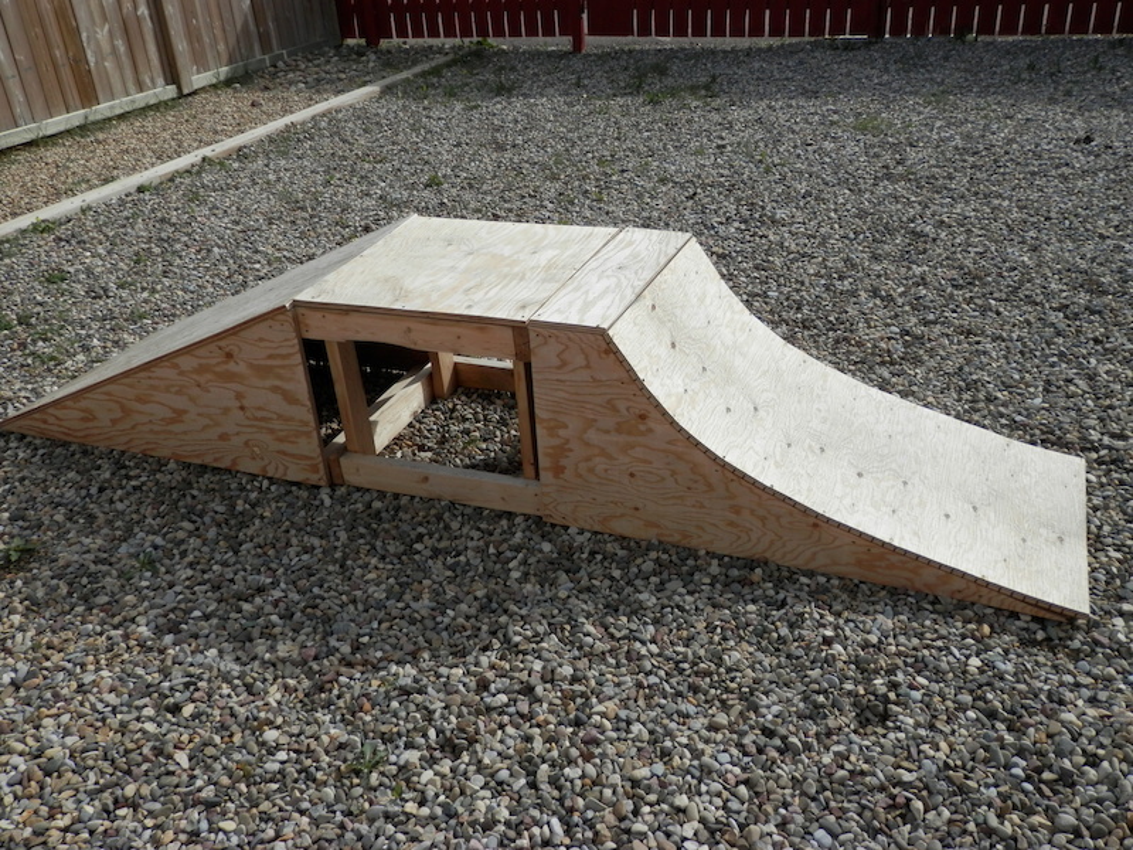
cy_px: 425
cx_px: 566
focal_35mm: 30
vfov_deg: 46.8
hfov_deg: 60.0
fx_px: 982
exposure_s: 1/125
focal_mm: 5.5
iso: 80
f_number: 9.4
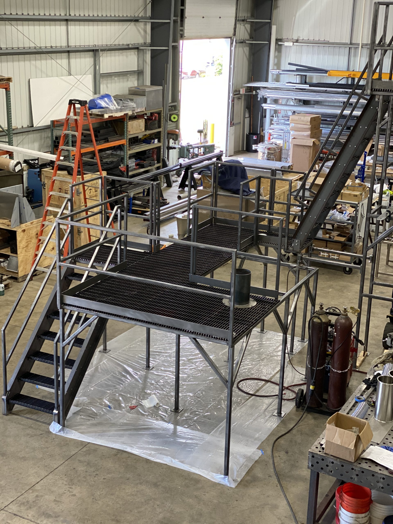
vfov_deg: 36.8
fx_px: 787
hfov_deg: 28.0
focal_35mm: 52
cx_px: 196
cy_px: 262
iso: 200
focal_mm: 6
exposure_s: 1/120
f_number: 2
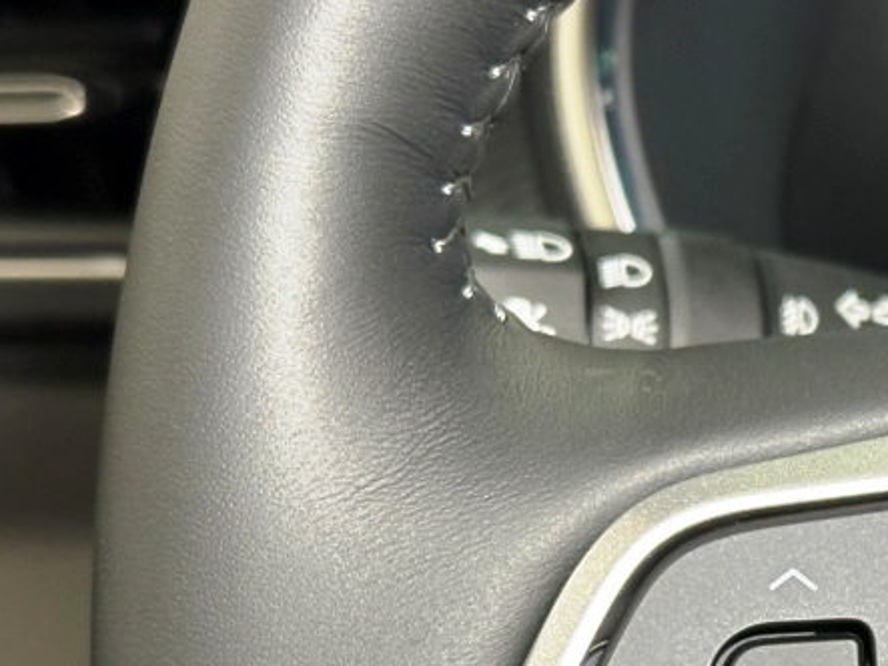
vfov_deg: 13.1
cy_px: 686
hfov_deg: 17.3
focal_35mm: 111
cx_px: 926
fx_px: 2847
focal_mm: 6.86
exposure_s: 1/40
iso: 250
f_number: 1.78
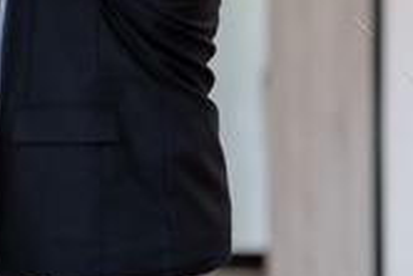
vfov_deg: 4.5
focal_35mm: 302
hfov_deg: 6.7
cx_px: -221
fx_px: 3468
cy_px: -56
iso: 250
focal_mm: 85
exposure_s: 1/320
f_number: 2
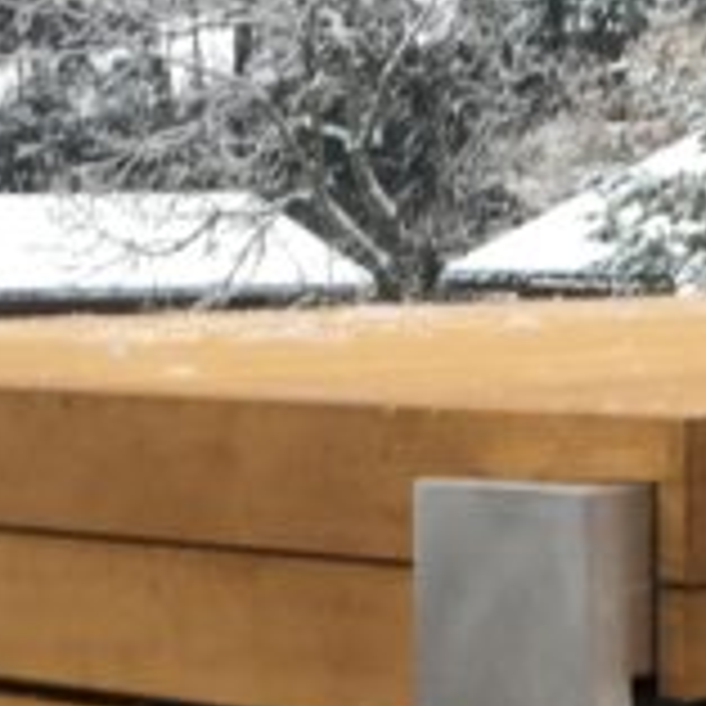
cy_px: 985
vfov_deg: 10.2
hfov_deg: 10.4
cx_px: 540
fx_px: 3853
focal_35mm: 167
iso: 32
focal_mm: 4.15
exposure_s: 1/50
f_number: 2.2
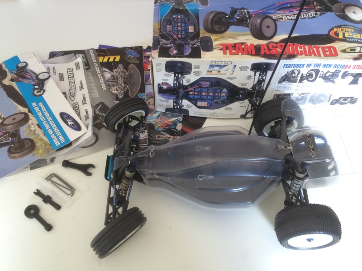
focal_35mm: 29
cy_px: 136
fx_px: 303
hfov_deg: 61.7
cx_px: 181
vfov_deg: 48.2
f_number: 2.2
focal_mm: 4.15
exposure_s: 1/33
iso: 100
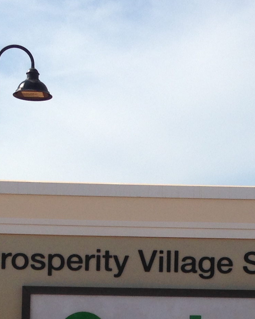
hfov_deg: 13.6
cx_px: 194
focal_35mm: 113
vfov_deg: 16.6
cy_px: 332
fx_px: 1066
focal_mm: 4.12
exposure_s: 1/2169
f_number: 2.4
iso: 50
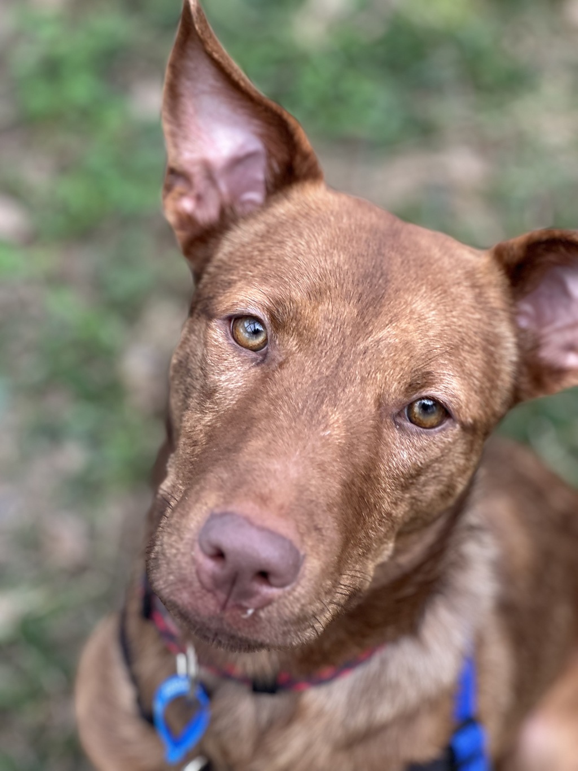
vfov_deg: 25.3
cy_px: 386
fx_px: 1714
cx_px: 289
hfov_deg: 19.1
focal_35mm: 77
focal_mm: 9
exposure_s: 1/121
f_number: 2.8
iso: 50
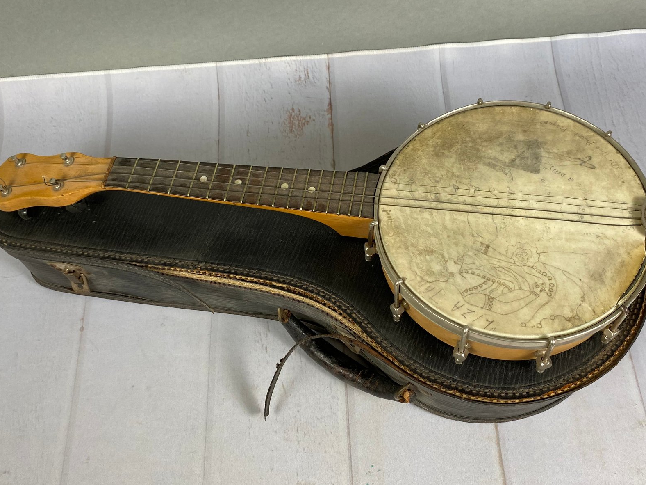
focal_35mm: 33
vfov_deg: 42.9
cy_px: 252
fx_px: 616
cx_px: 342
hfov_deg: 55.3
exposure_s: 1/120
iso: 80
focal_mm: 4.25
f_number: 1.8
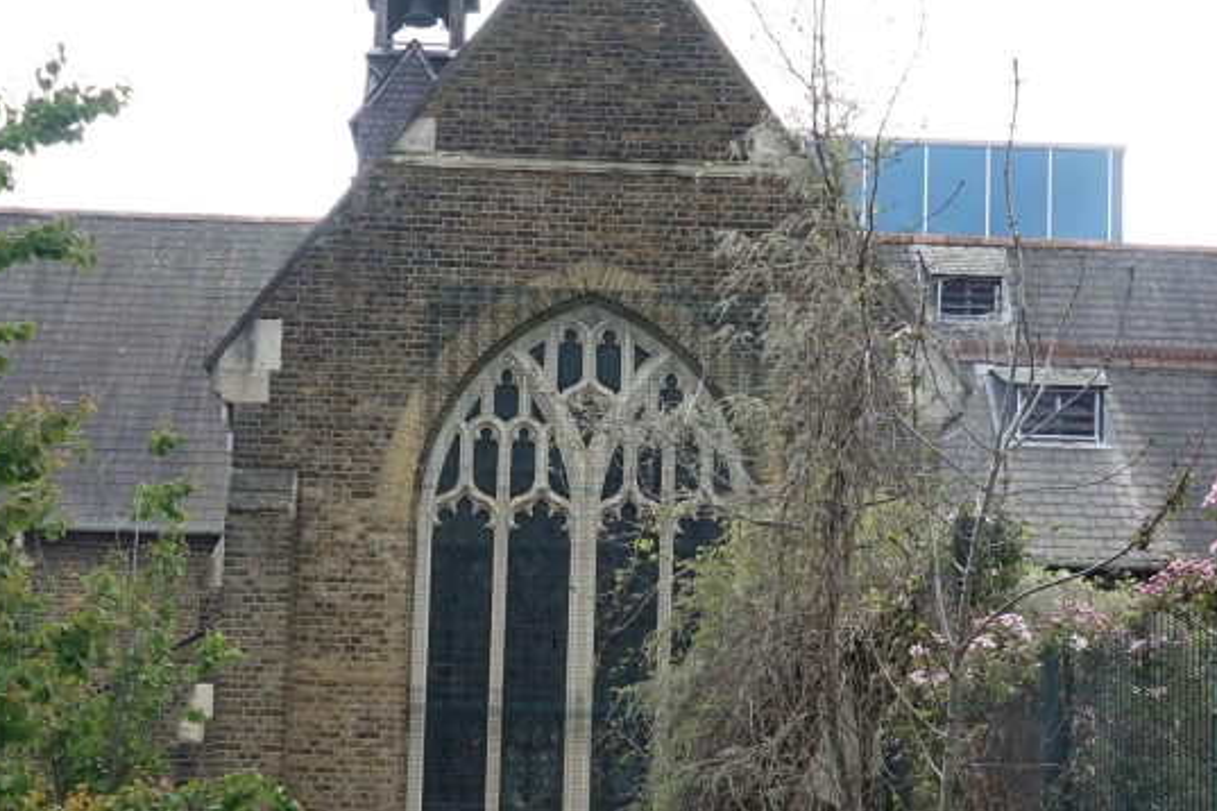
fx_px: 2265
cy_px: 729
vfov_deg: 19.9
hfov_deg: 30.1
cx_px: 546
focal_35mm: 67
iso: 100
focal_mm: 8.8
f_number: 4
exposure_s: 1/250
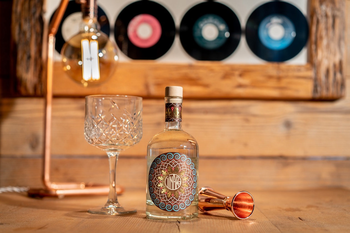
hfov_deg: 36.2
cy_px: 116
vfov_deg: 24.6
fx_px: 535
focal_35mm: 55
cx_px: 175
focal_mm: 55
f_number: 2.8
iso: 100
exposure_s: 1/10
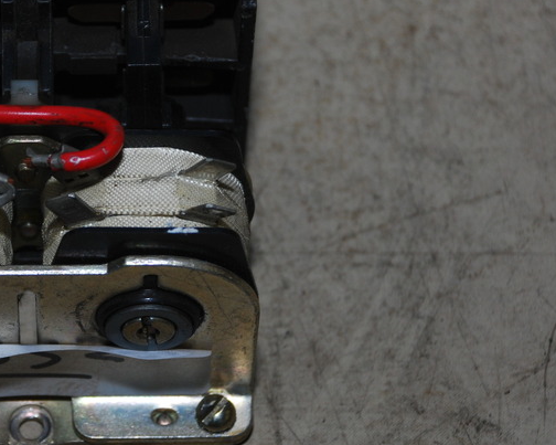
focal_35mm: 189
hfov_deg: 10.2
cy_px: 179
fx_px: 3109
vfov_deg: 8.2
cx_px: 65
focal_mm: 66
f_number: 5.3
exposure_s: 1/60
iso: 200
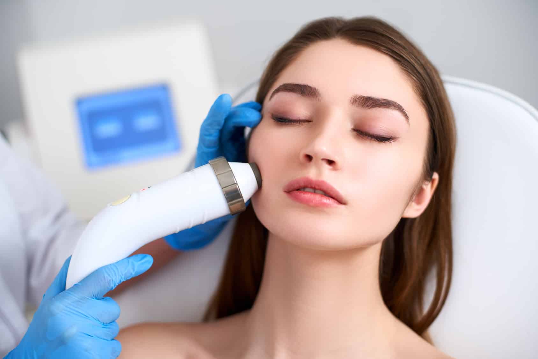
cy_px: 180
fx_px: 747
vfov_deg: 27.0
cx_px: 269
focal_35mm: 50
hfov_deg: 39.6
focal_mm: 50
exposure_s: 1/160
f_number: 2.5
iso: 100
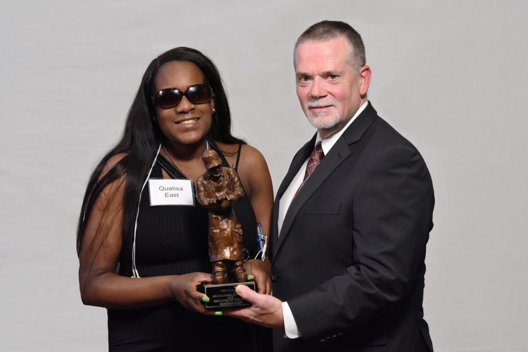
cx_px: 264
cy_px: 176
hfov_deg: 23.9
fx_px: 1247
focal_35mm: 85
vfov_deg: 16.1
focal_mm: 85
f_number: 5
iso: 4000
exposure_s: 1/250
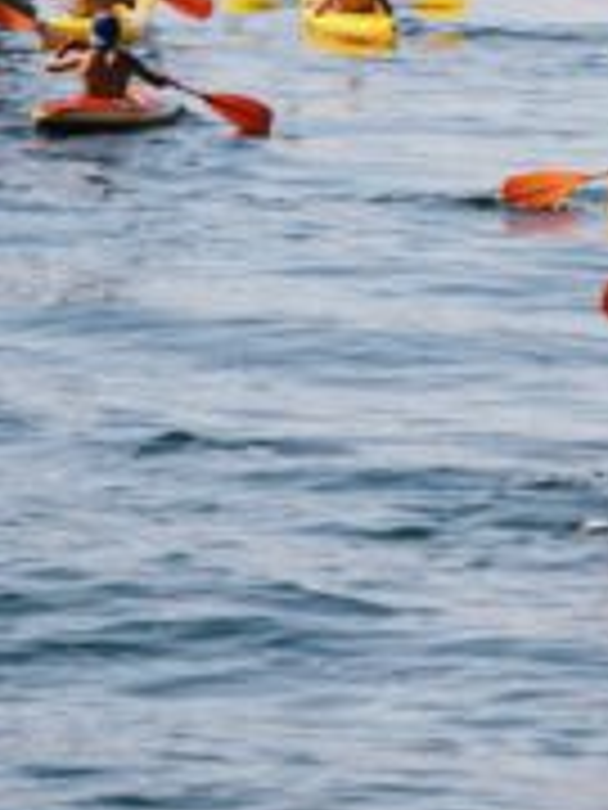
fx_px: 8969
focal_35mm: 383
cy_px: 76
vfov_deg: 5.2
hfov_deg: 3.9
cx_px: -196
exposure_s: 1/2500
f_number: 3.5
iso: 100
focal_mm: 70
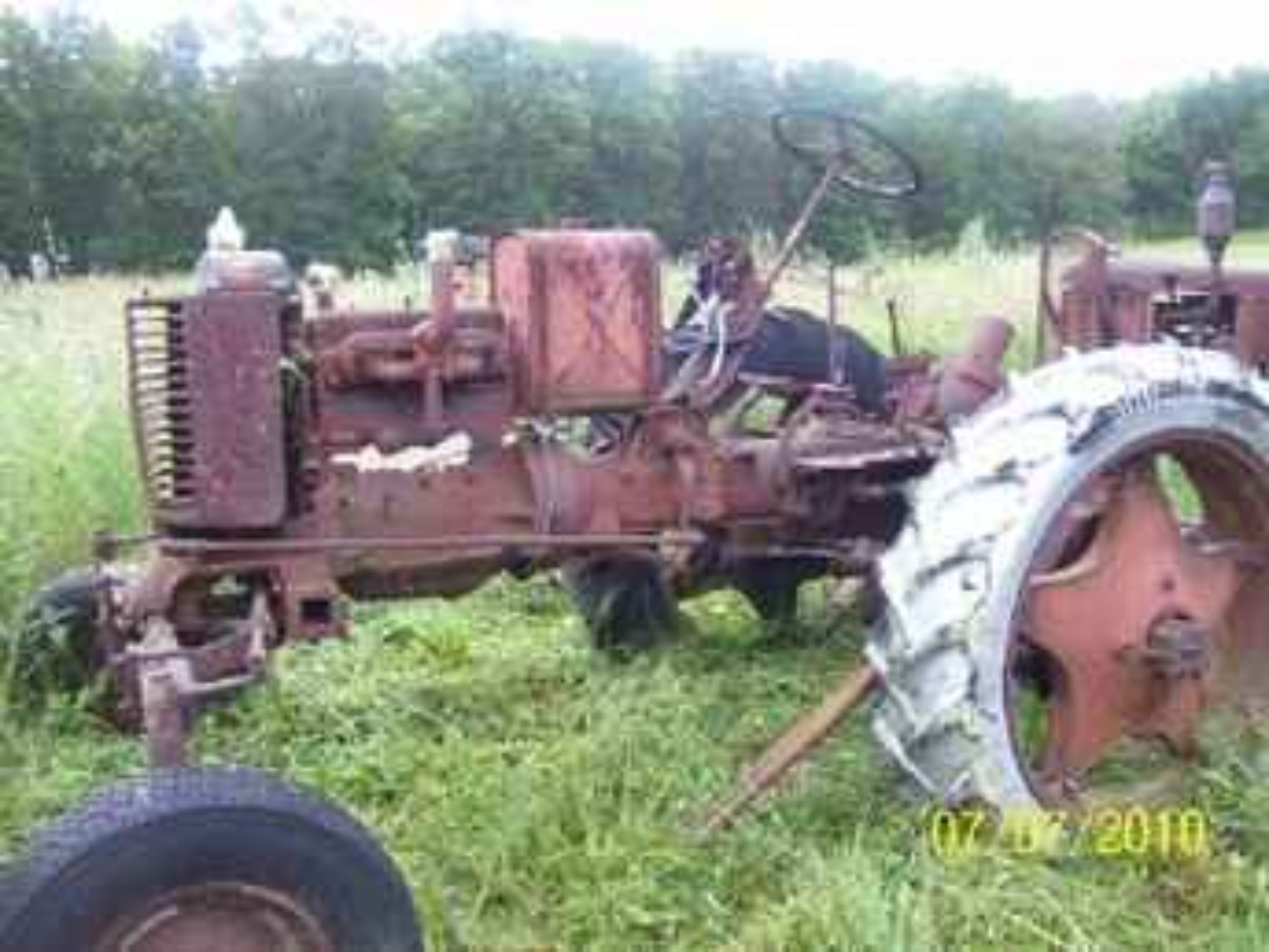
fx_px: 1320
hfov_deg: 51.4
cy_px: 476
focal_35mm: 36
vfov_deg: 39.7
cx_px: 634
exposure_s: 1/90
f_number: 2.7
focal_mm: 6
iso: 80
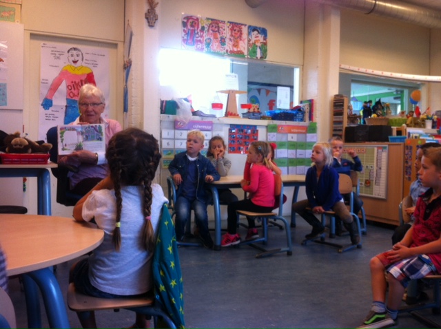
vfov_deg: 40.6
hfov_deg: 52.7
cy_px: 164
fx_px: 445
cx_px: 220
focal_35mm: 35
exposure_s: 1/20
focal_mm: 3.85
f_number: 2.8
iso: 80
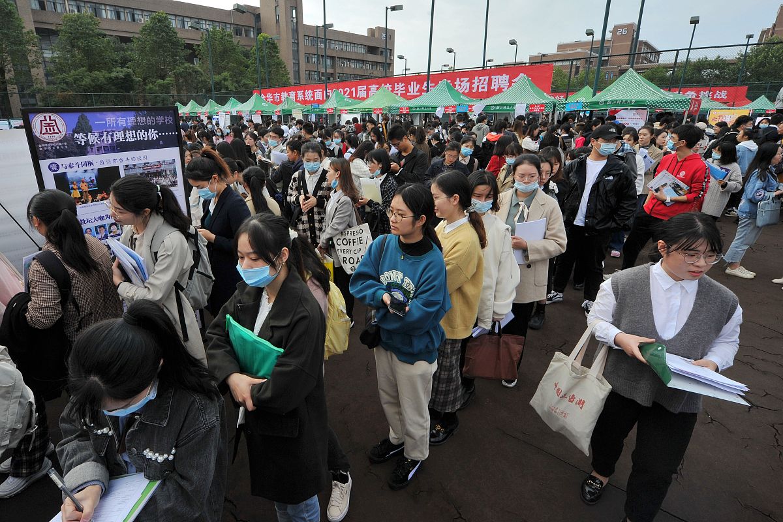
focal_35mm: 14
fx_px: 304
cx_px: 392
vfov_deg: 81.2
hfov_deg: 104.3
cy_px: 261
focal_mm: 14
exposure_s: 1/200
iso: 320
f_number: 8
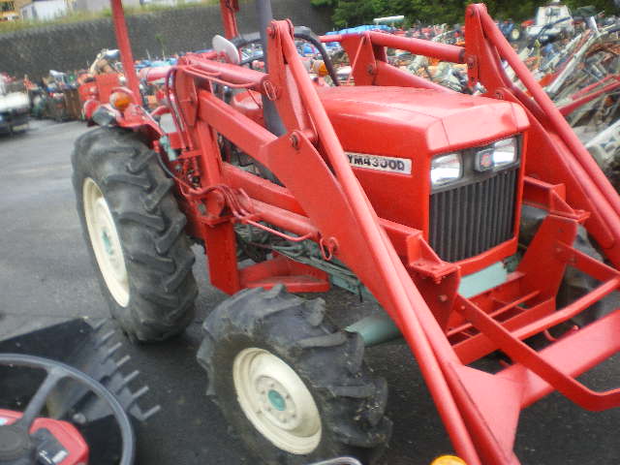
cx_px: 310
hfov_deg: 51.4
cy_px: 232
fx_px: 645
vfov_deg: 39.7
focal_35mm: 36
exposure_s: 1/60
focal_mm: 6.3
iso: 64
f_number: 3.1
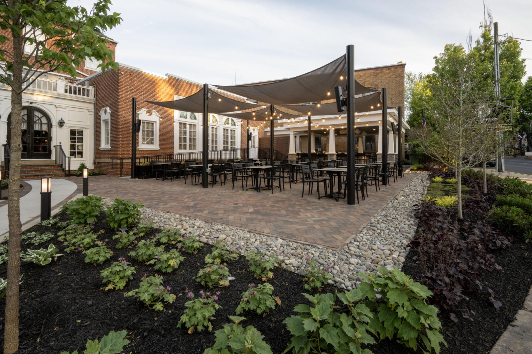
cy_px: 177
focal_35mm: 16
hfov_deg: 96.7
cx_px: 266
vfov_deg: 73.7
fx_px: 236
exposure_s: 1/30
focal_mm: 16
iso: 500
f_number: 13
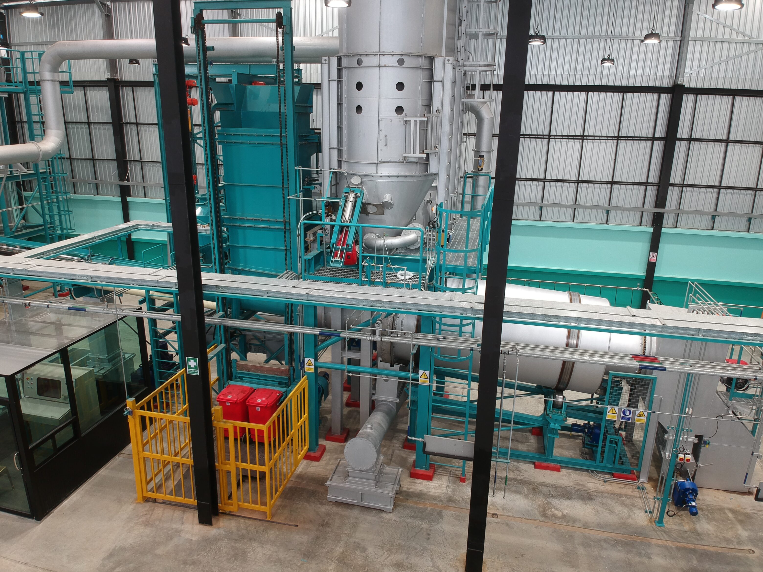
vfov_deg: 54.9
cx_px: 382
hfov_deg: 69.4
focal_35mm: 25
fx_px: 551
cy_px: 286
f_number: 2.6
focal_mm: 4.49
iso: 135
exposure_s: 1/30
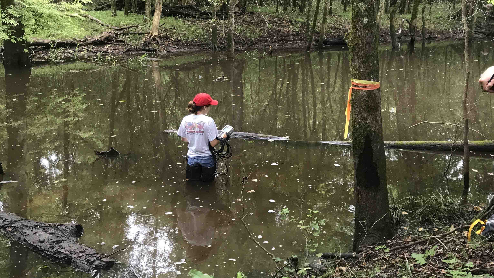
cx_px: 312
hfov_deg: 49.9
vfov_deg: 29.1
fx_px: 524
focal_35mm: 40
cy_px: 60
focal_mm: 3.99
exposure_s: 1/24
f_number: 1.8
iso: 32
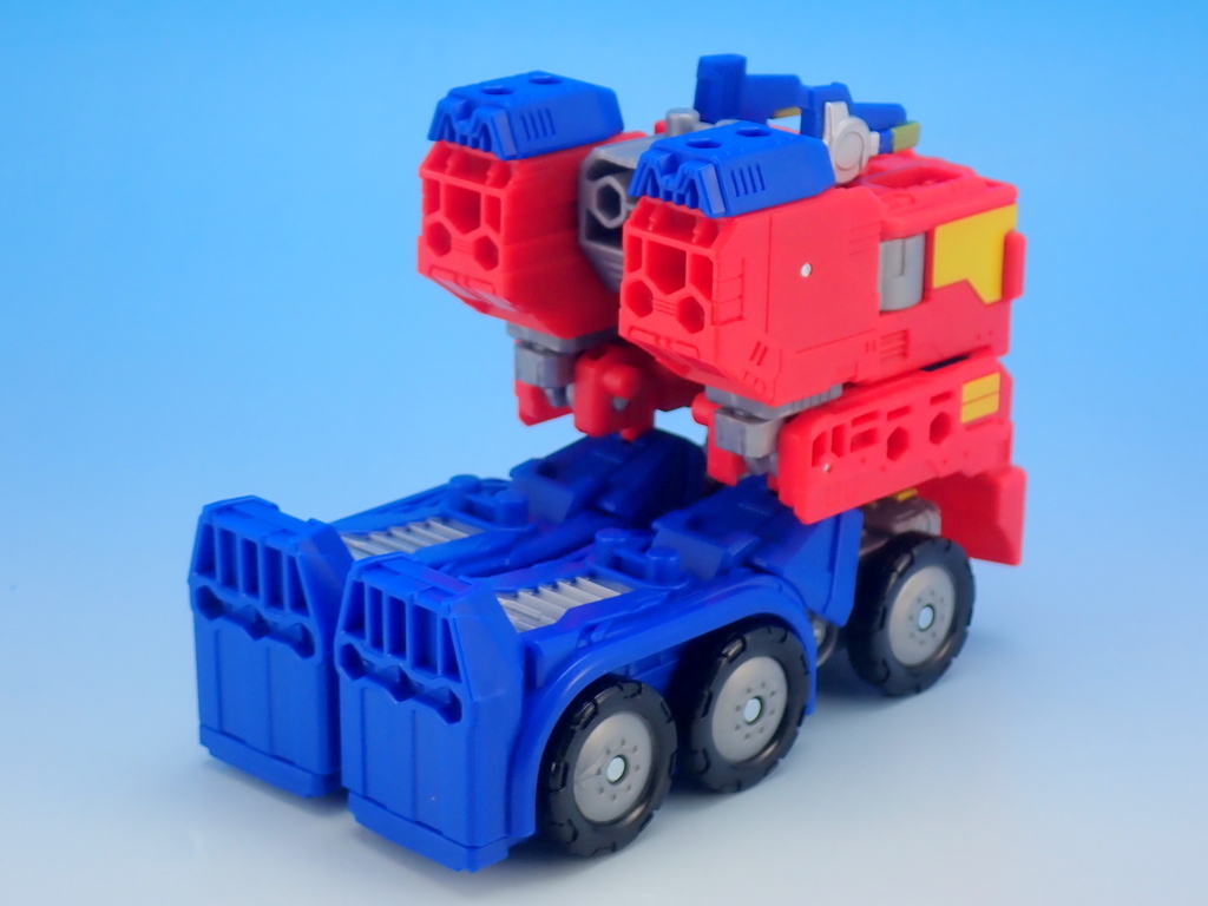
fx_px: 3280
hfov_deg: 20.9
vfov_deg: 15.7
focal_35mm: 94
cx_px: 604
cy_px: 453
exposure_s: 1/13
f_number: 4.7
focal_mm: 16.79
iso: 100
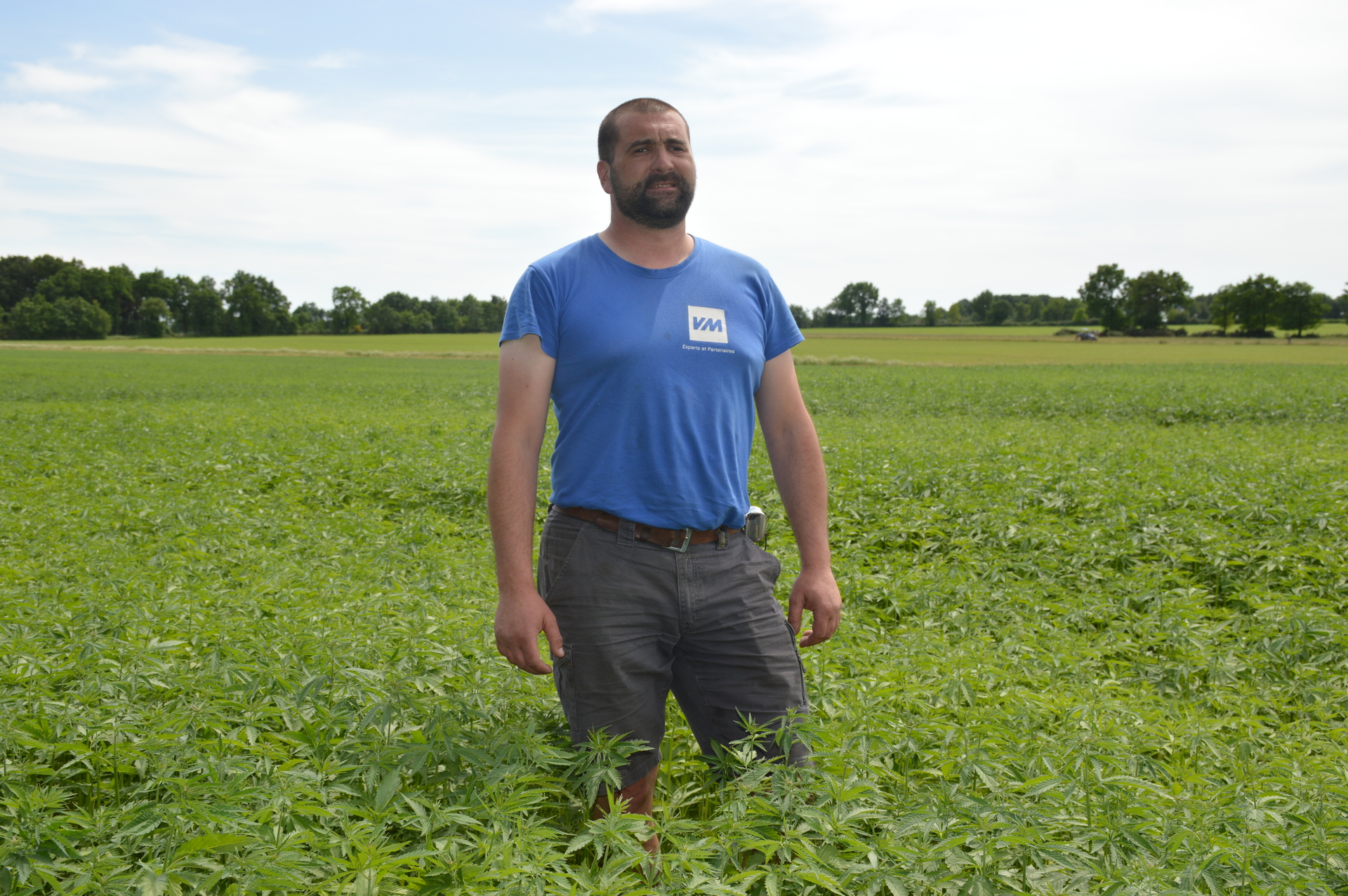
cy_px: 448
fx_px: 1684
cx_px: 674
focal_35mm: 45
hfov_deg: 43.6
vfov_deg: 29.8
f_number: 8
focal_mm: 30
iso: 100
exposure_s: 1/200
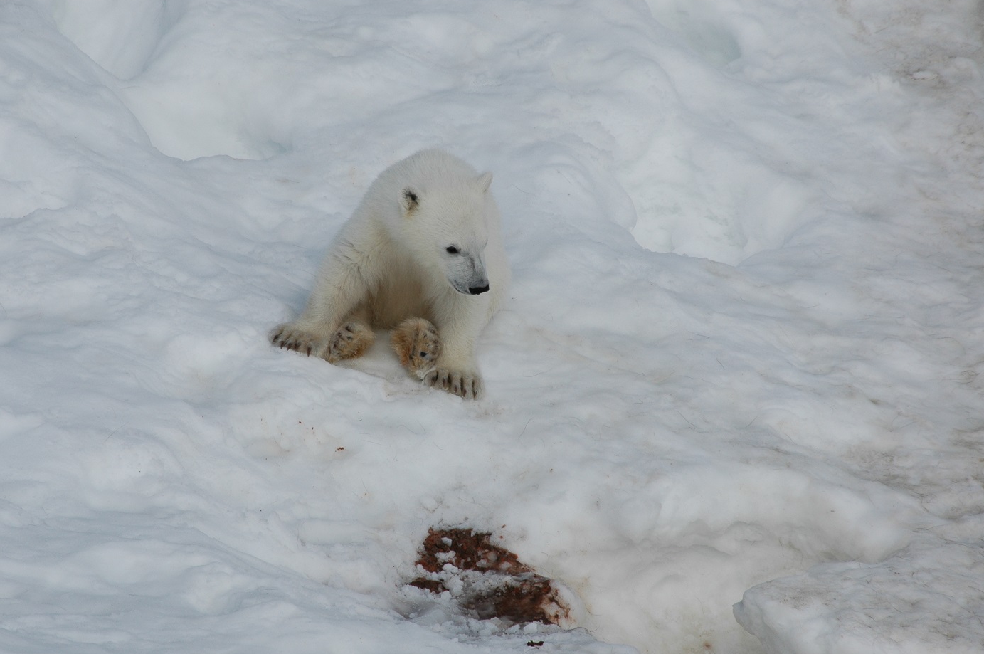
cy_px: 311
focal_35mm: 347
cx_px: 455
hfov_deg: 5.9
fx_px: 9474
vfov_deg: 4.0
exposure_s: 1/1250
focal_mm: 200
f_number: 9
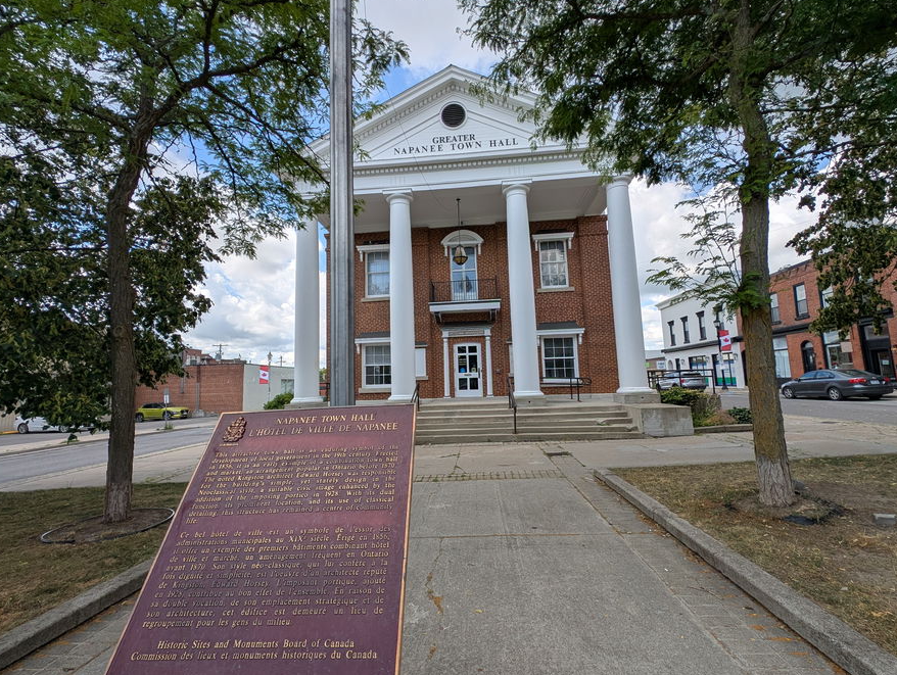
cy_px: 338
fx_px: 363
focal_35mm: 14
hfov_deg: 102.0
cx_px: 444
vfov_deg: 85.8
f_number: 1.95
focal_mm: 2.23
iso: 41
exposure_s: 1/1621
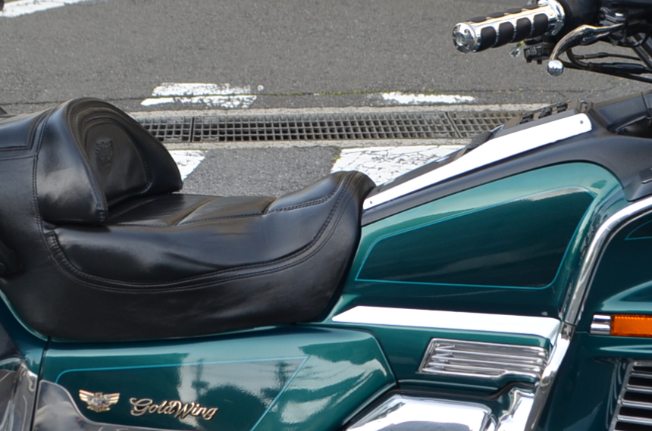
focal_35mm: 86
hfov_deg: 23.7
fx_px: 1554
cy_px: 214
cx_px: 368
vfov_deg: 15.8
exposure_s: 1/125
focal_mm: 20
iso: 200
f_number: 5.6
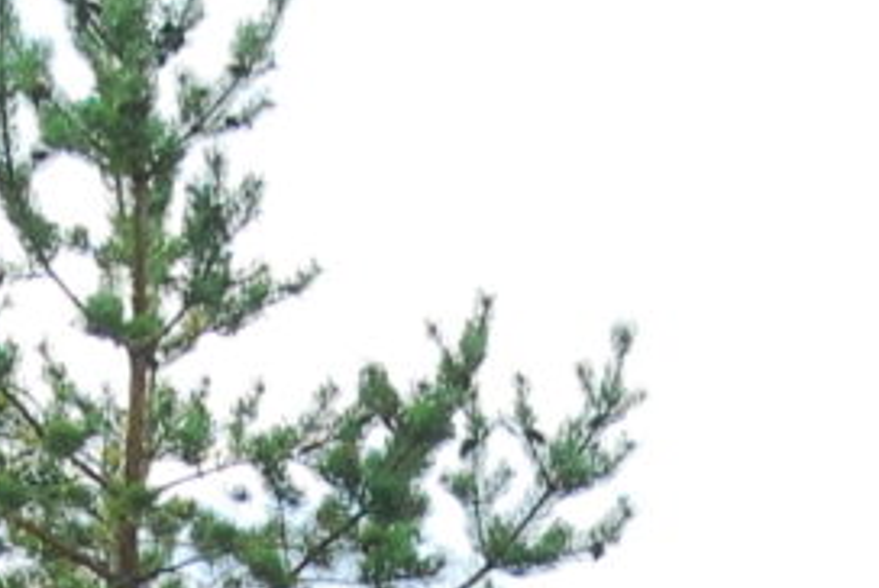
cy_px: 2060
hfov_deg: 5.3
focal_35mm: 384
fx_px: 9386
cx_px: 937
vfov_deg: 3.5
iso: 100
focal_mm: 34
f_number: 5.6
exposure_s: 1/125
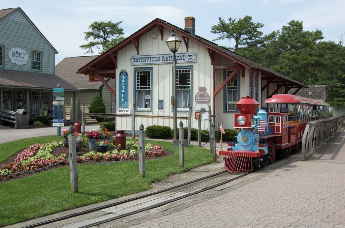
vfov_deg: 29.7
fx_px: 430
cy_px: 114
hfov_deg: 43.7
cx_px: 172
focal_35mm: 45
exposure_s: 1/250
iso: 200
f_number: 10
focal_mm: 30
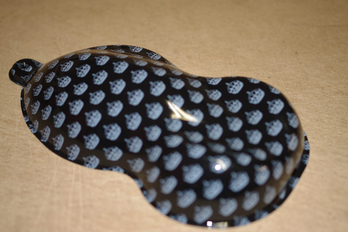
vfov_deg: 25.5
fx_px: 512
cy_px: 114
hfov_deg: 37.5
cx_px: 172
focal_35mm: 53
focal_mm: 35
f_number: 2.5
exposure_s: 1/50
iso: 100
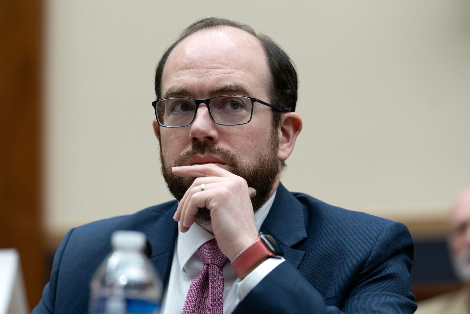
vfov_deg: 9.0
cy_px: 157
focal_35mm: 152
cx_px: 235
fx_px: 1984
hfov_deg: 13.5
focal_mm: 152
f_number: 4
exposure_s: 1/400
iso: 1600
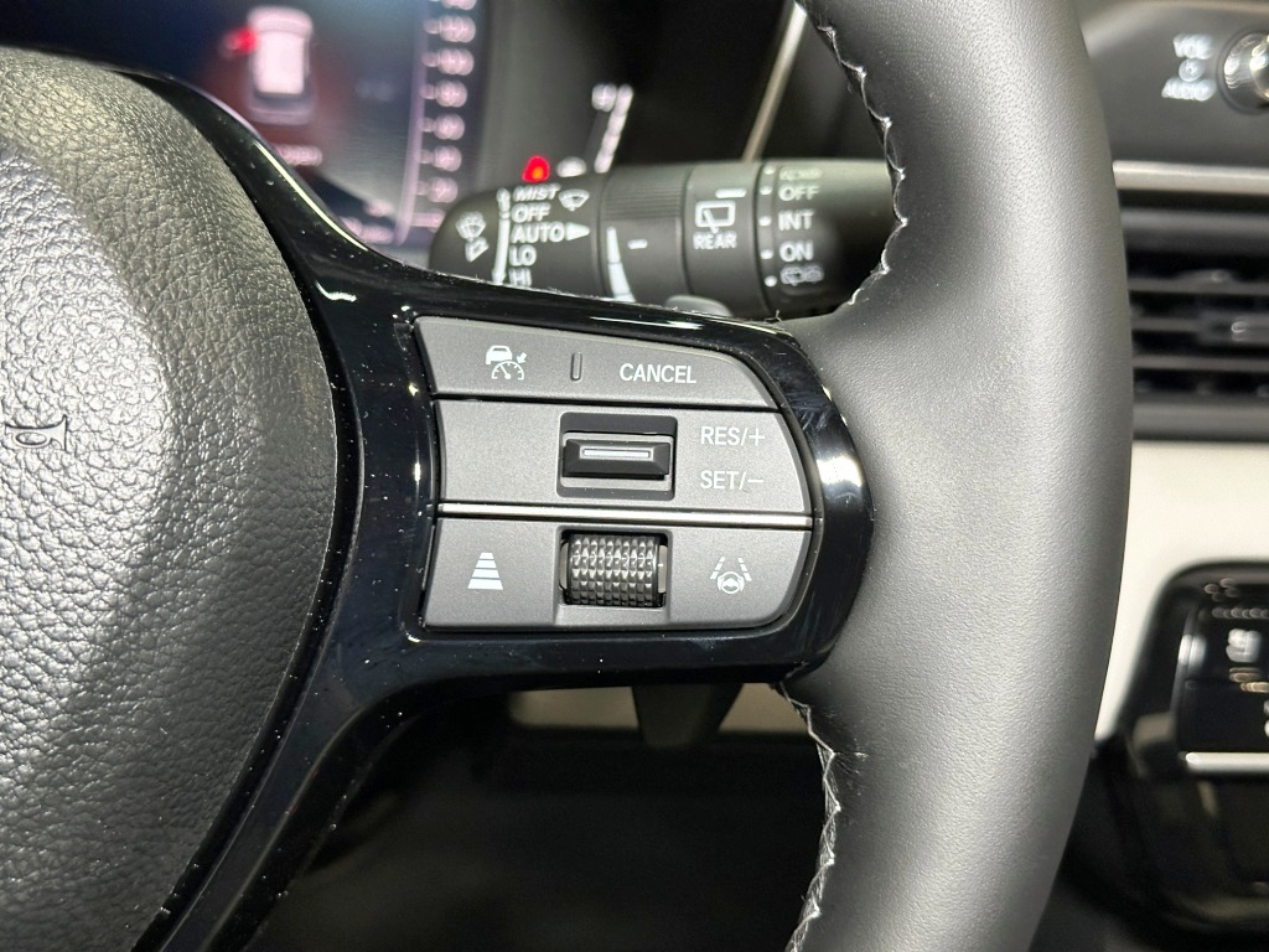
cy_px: 476
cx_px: 634
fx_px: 1760
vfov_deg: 30.3
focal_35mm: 48
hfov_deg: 39.7
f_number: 1.78
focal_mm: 6.86
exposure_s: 1/40
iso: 500
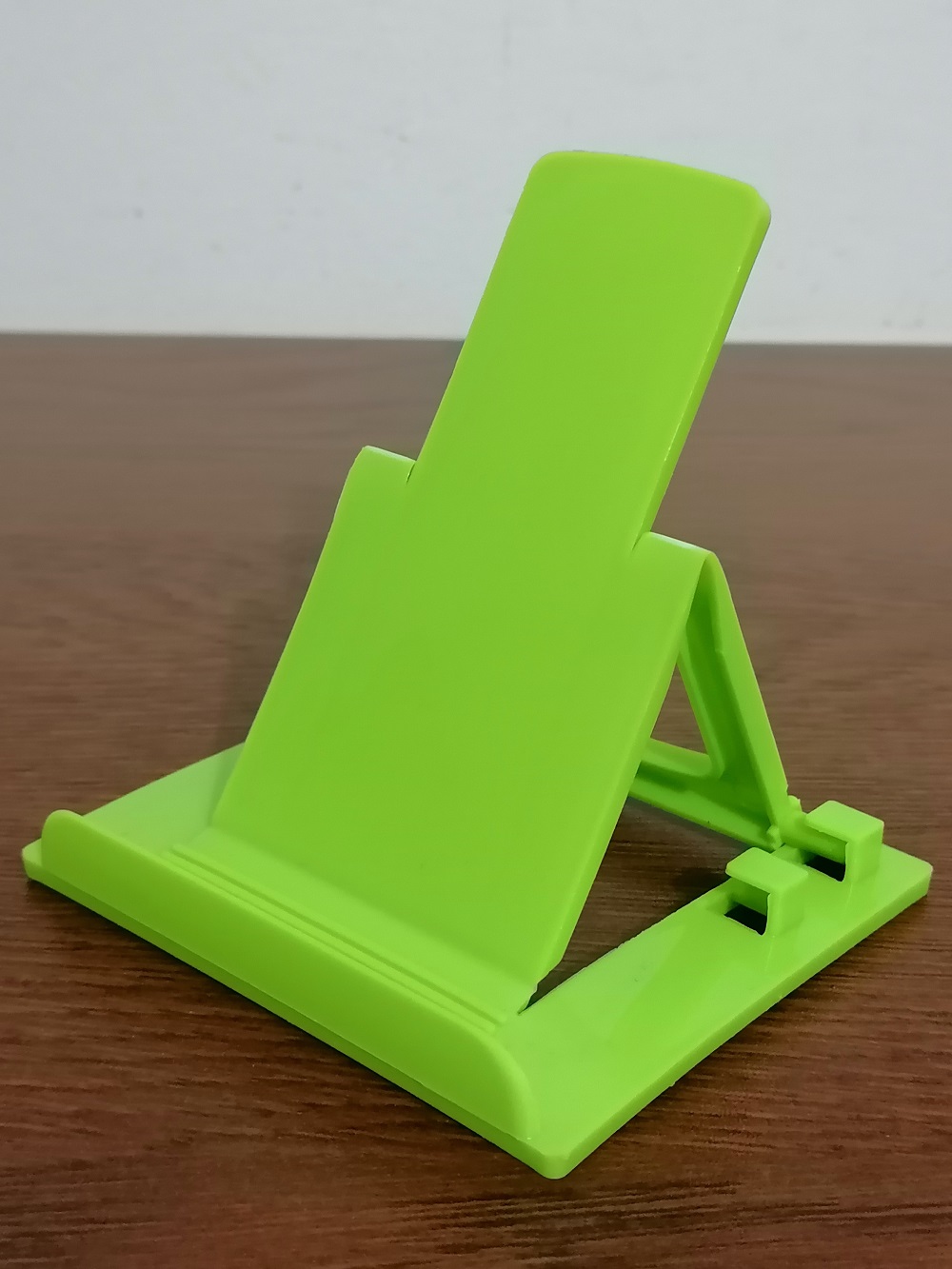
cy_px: 634
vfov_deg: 35.5
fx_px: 1980
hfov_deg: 27.0
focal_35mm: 54
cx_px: 476
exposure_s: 1/25
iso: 500
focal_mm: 5.3
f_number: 1.8
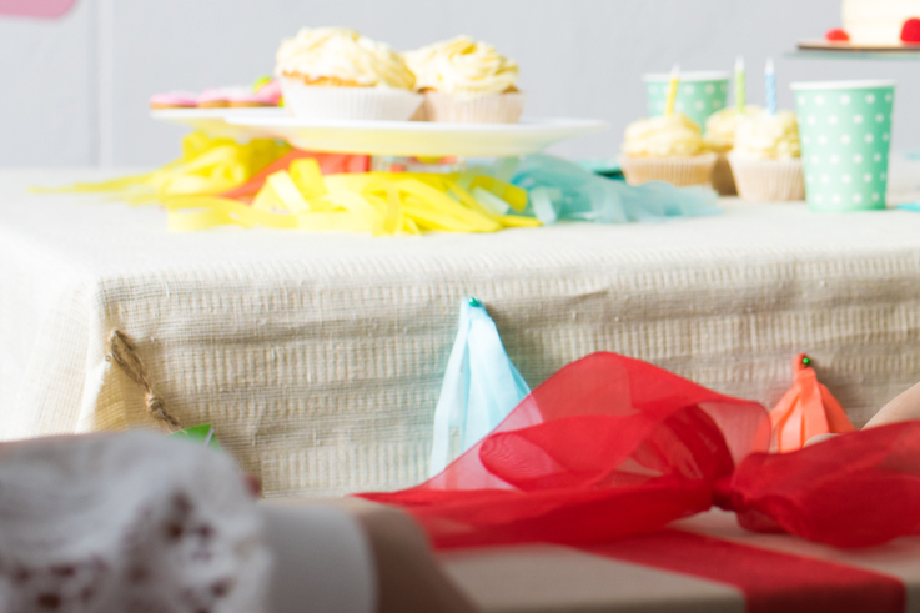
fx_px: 2427
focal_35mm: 95
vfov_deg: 14.1
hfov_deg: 20.6
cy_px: -33
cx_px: 979
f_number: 4.5
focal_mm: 35
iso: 250
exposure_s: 1/160
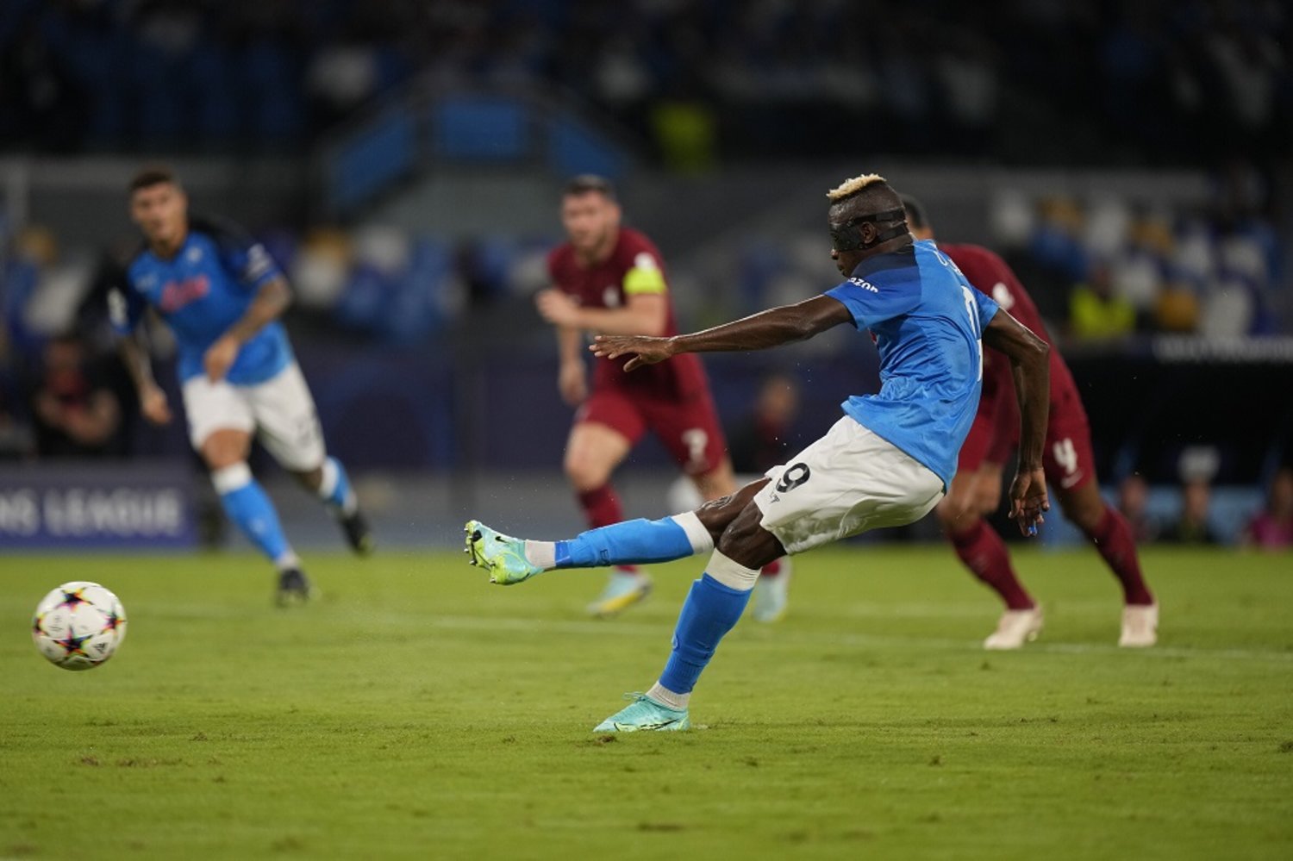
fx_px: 14361
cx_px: 646
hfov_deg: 5.2
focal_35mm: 400
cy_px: 430
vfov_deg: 3.4
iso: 2000
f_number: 2.8
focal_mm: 400
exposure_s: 1/1600
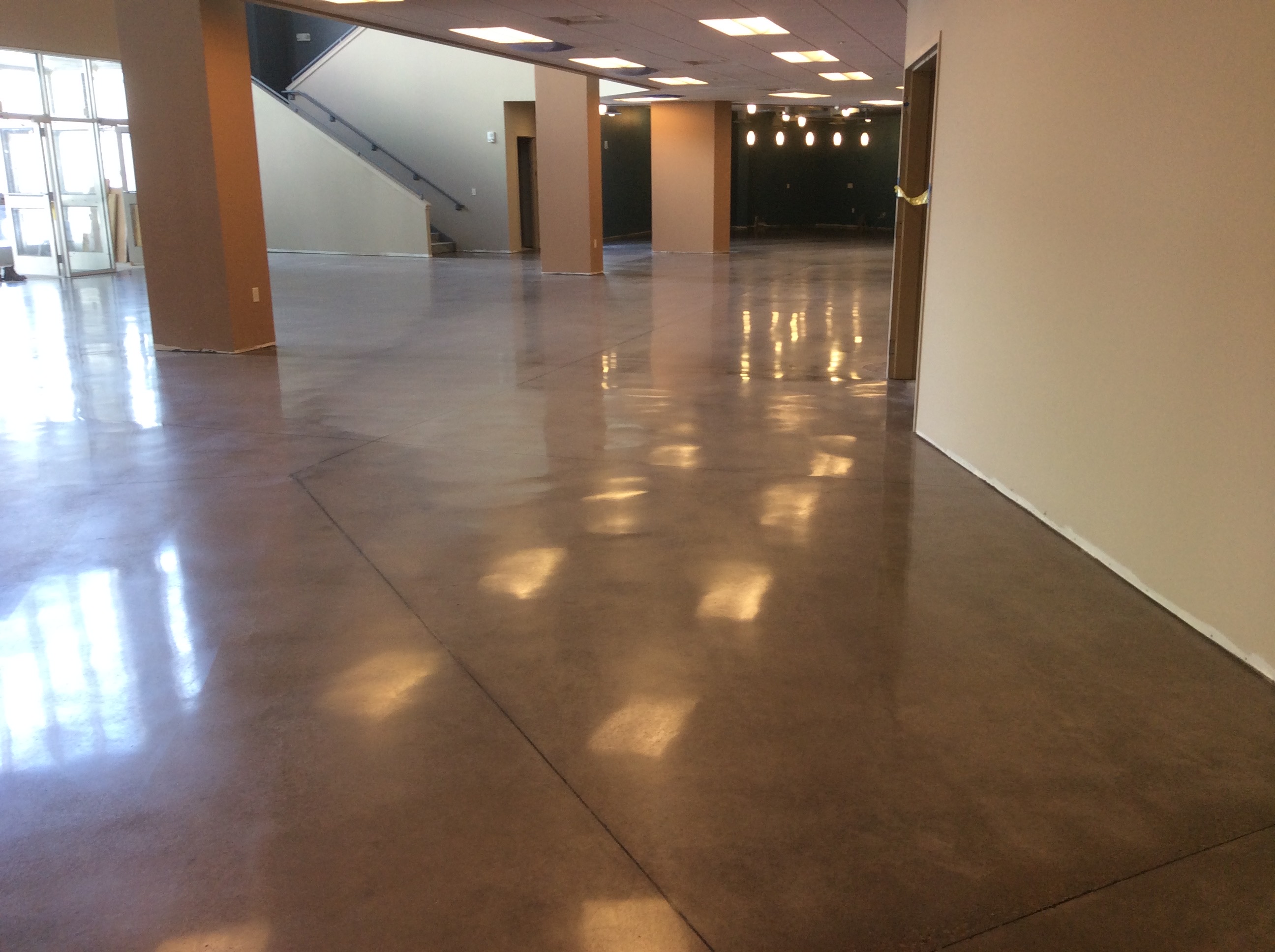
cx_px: 638
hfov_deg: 55.4
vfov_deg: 42.8
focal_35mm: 33
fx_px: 1214
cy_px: 476
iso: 40
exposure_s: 1/40
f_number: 2.4
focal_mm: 3.3
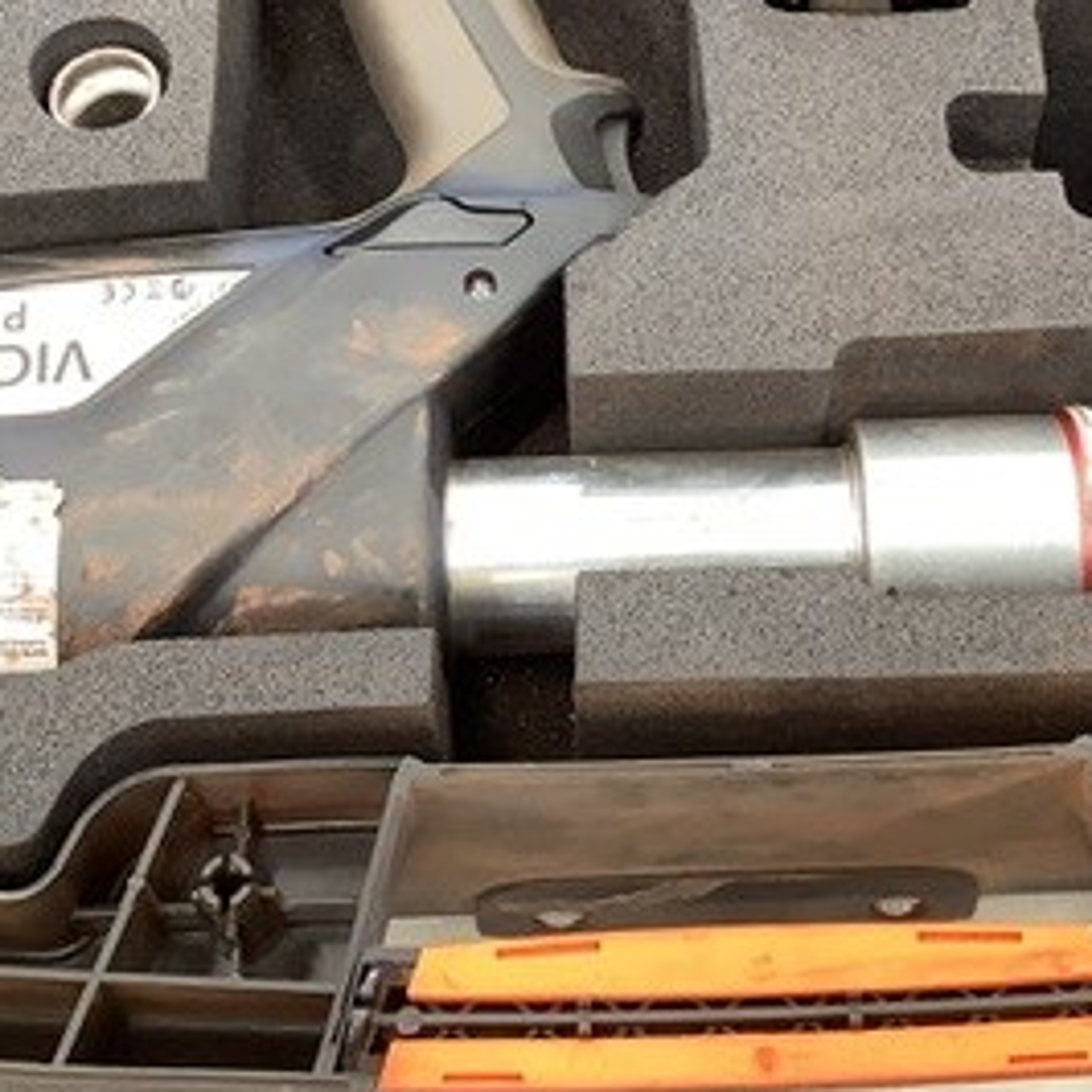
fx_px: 2356
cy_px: 259
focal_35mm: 66
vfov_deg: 25.7
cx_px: 677
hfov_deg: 26.0
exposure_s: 1/50
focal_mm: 3.3
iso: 125
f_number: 2.4
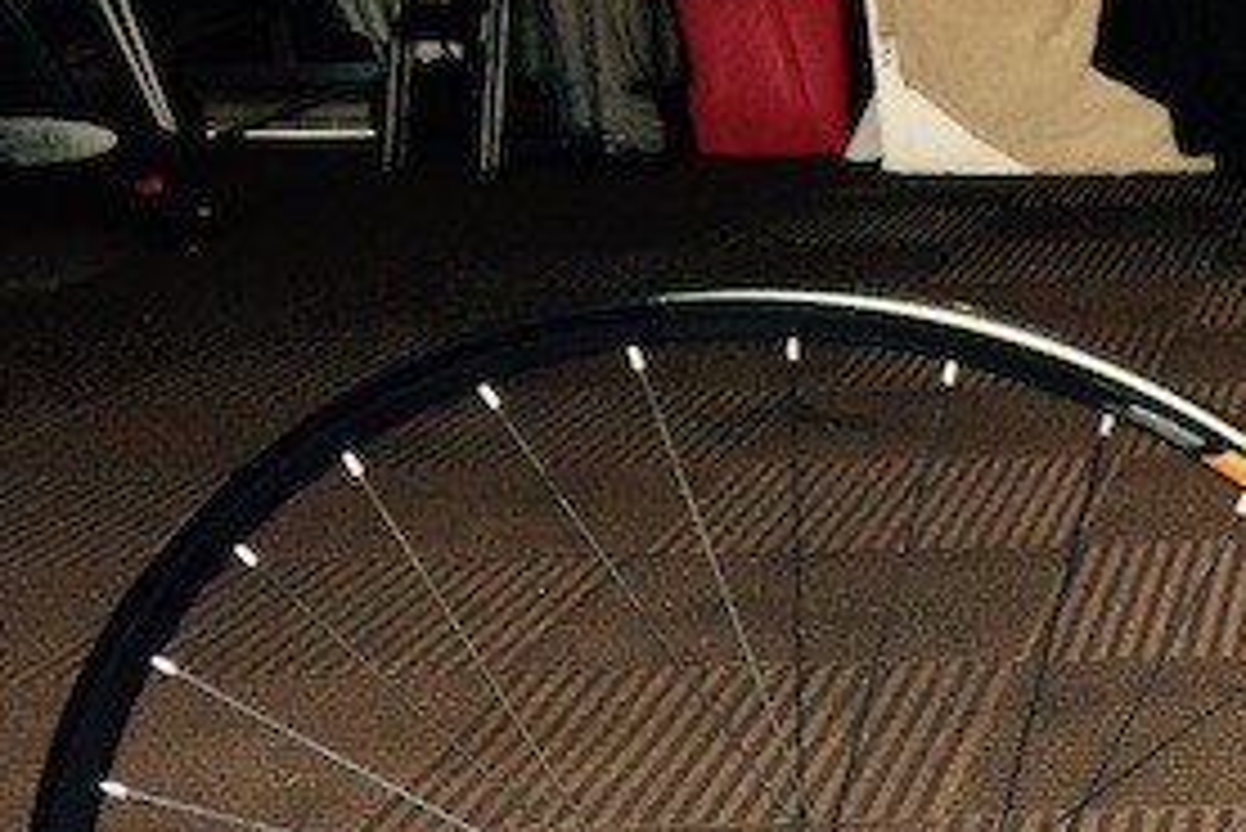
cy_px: 1102
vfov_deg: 15.0
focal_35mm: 87
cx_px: 1723
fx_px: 3013
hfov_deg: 20.8
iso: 80
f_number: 2.2
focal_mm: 4.15
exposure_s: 1/30
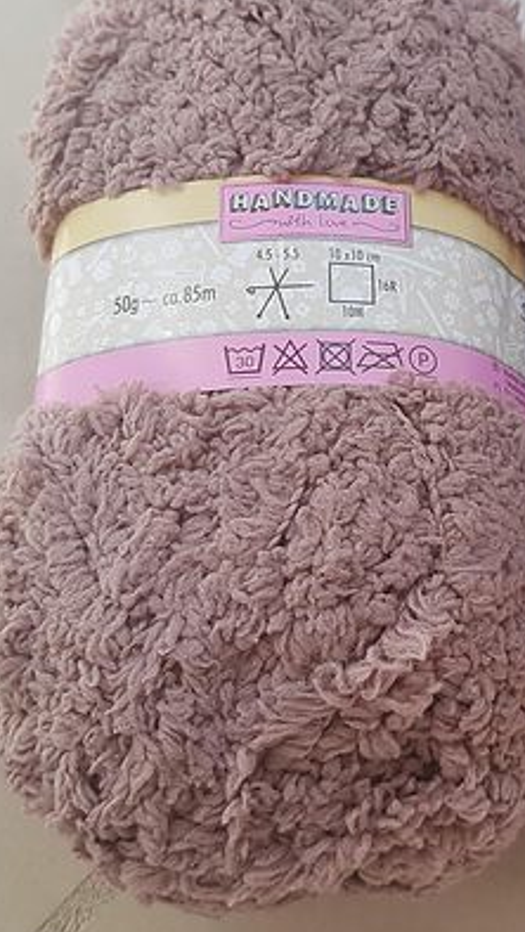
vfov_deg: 44.4
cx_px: 478
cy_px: 393
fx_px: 1137
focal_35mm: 46
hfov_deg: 25.2
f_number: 1.7
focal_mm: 4.2
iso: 40
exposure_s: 1/284
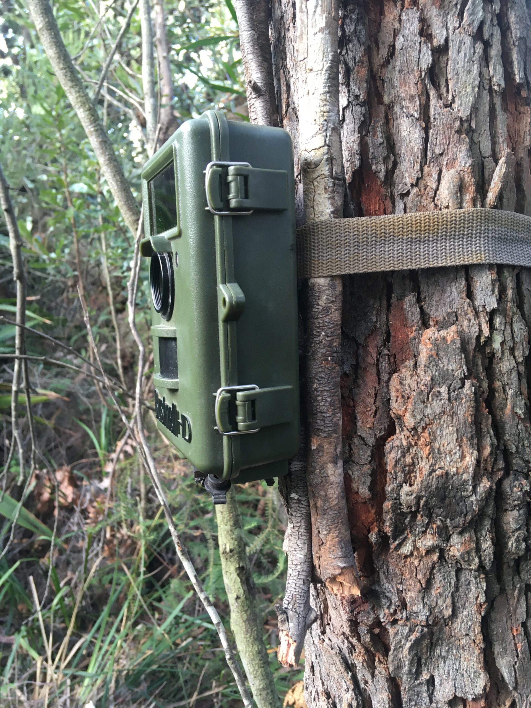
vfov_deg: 61.7
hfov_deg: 48.2
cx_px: 266
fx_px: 593
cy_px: 354
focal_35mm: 29
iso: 64
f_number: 2.2
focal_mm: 4.15
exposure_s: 1/33
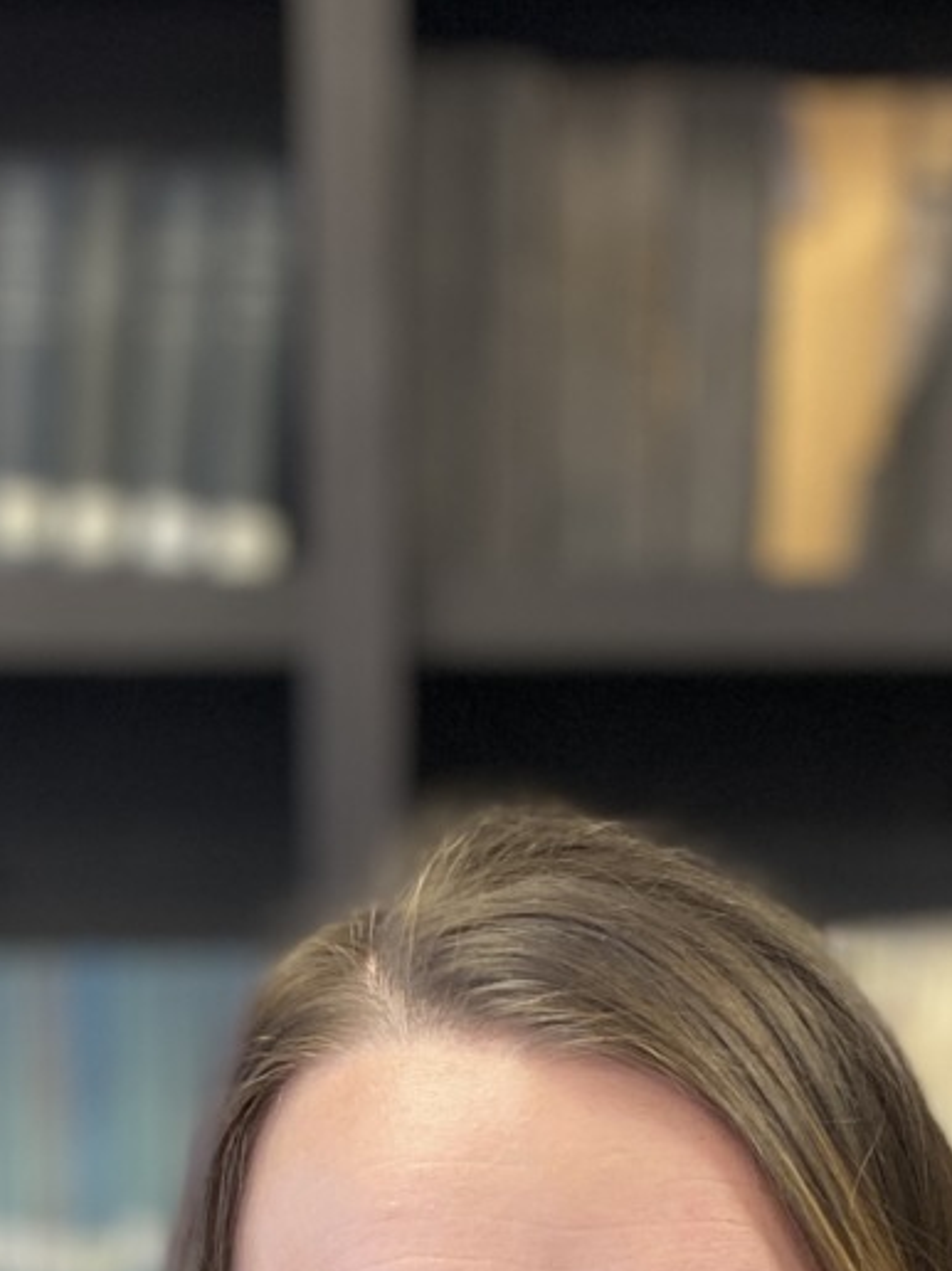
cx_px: 493
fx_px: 3558
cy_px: 1752
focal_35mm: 97
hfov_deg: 15.2
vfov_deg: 18.5
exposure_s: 1/60
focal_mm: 4.25
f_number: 1.8
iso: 80
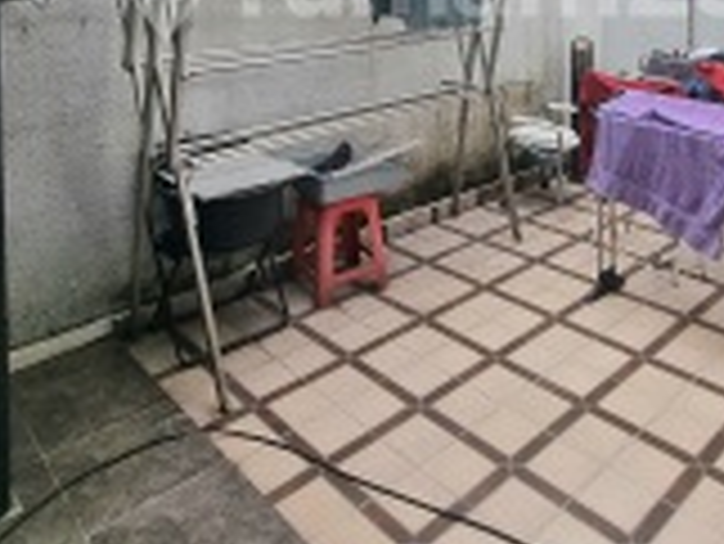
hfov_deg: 61.1
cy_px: -22
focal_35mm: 29
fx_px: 607
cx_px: 436
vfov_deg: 40.9
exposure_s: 1/625
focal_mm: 2.2
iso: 50
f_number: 2.2
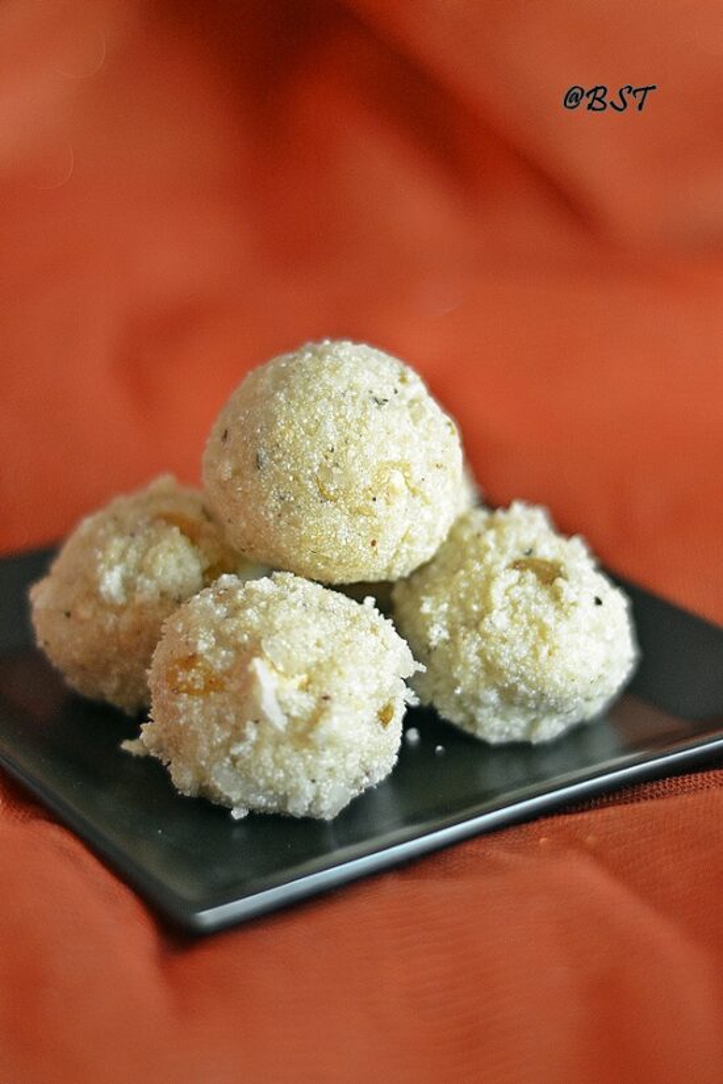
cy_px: 542
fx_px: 2259
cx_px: 362
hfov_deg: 18.2
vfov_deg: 27.0
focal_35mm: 75
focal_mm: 50
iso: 1000
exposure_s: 1/60
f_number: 1.8
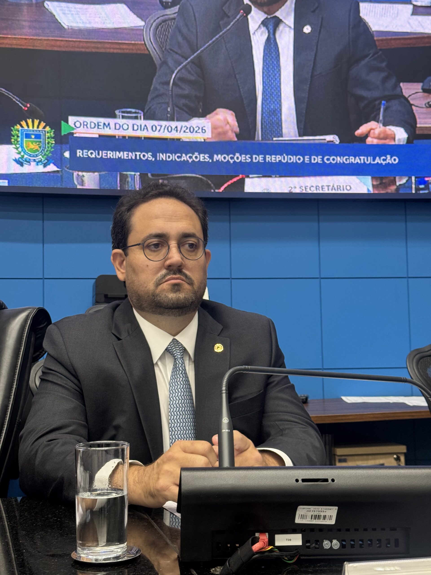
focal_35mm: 48
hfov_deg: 30.3
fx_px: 797
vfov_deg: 39.7
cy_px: 288
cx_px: 216
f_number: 1.78
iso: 160
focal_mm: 6.76
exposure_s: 1/60
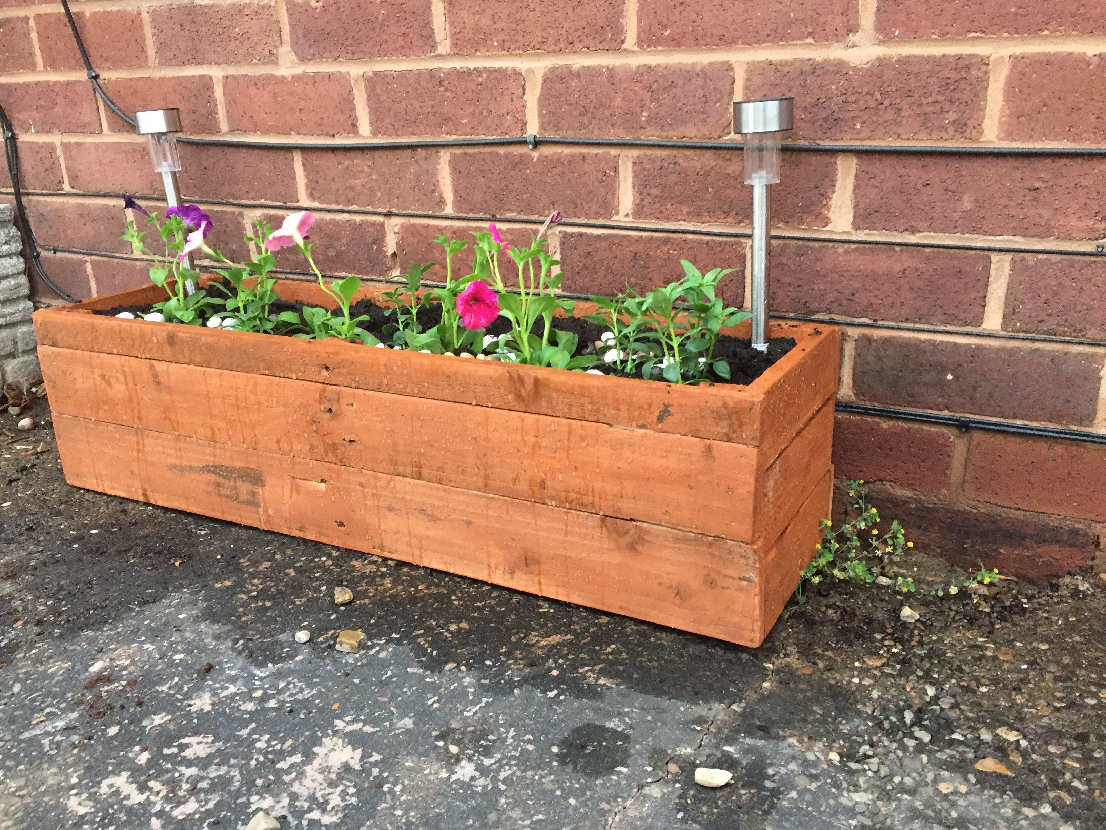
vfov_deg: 48.2
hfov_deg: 61.7
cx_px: 553
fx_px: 927
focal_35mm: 29
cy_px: 415
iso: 320
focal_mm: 4.15
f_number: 2.2
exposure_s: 1/33
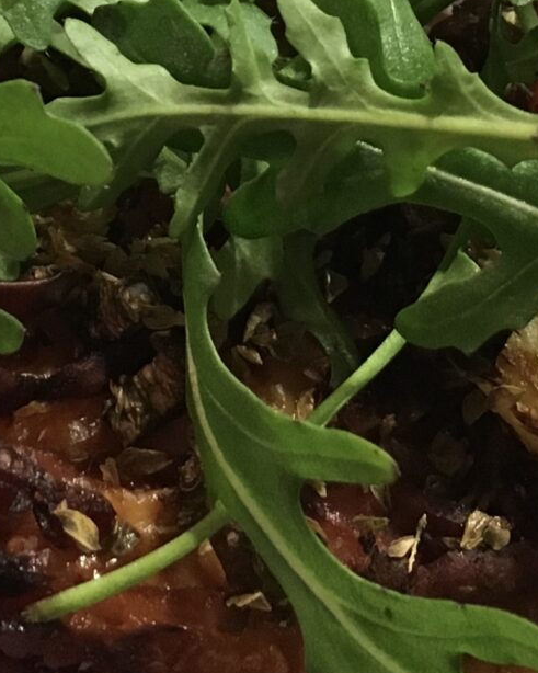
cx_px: 183
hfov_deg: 13.0
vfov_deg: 15.5
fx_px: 2349
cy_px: -223
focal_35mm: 118
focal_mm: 4.15
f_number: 2.2
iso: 160
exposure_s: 1/33
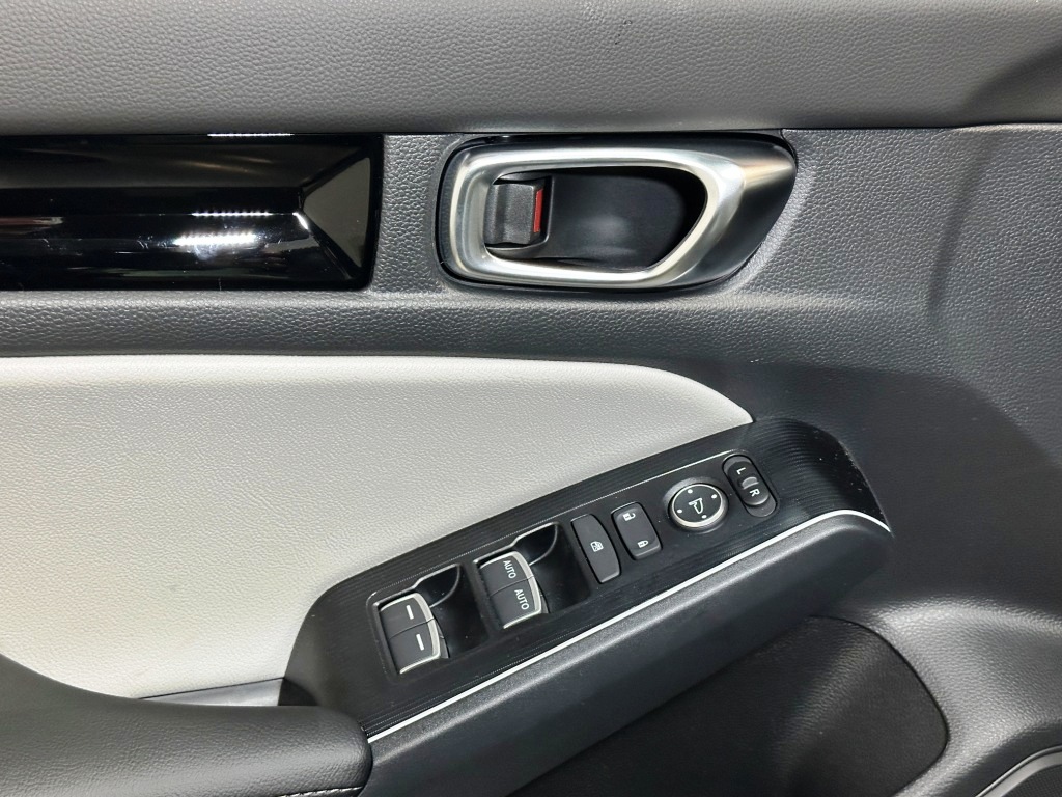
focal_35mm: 48
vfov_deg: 30.3
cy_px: 398
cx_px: 531
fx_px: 1473
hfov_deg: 39.7
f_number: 1.78
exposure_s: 1/40
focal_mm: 6.86
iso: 500
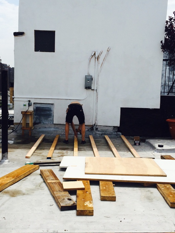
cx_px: 78
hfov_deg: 36.8
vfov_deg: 47.9
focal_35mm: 39
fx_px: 263
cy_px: 116
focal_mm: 4.15
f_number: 2.2
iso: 32
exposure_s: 1/3731
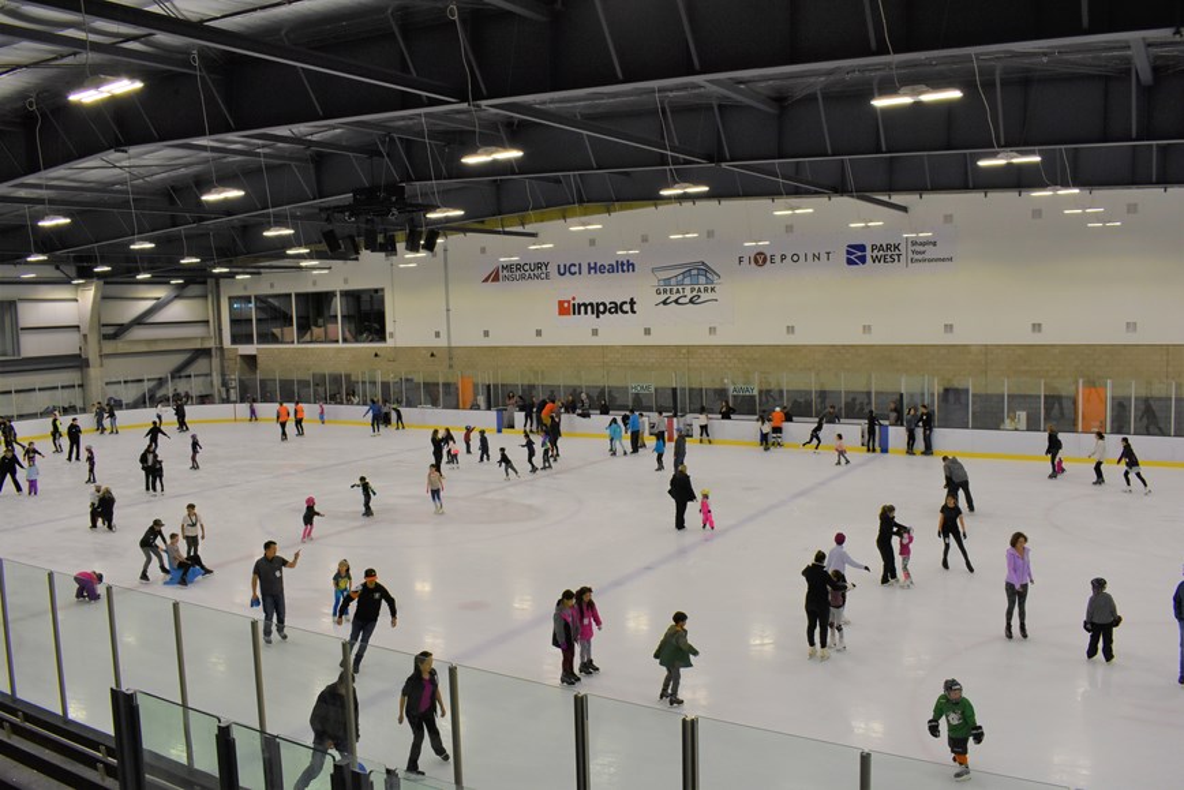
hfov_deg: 61.9
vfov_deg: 43.6
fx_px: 987
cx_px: 592
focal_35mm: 30
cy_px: 395
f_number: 8
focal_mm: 20
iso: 800
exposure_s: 1/320
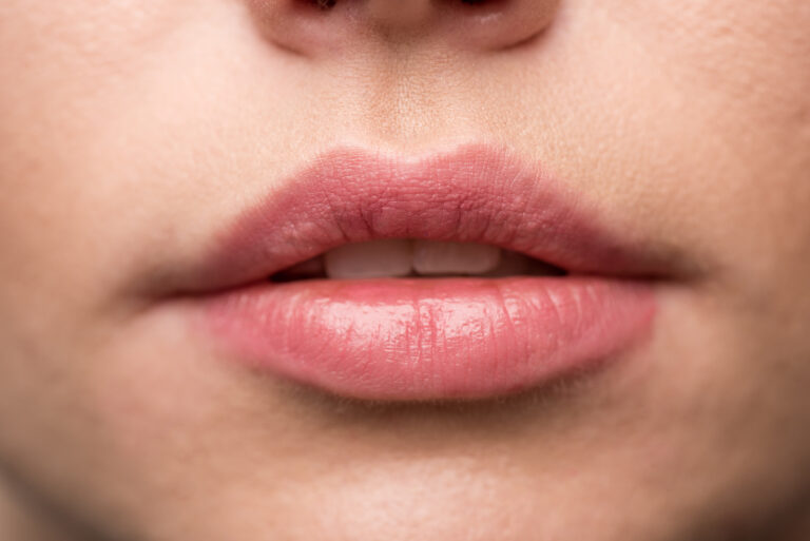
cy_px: 270
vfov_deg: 13.1
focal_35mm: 105
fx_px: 2364
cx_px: 405
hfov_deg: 19.4
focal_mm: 105
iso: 100
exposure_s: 1/160
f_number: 8
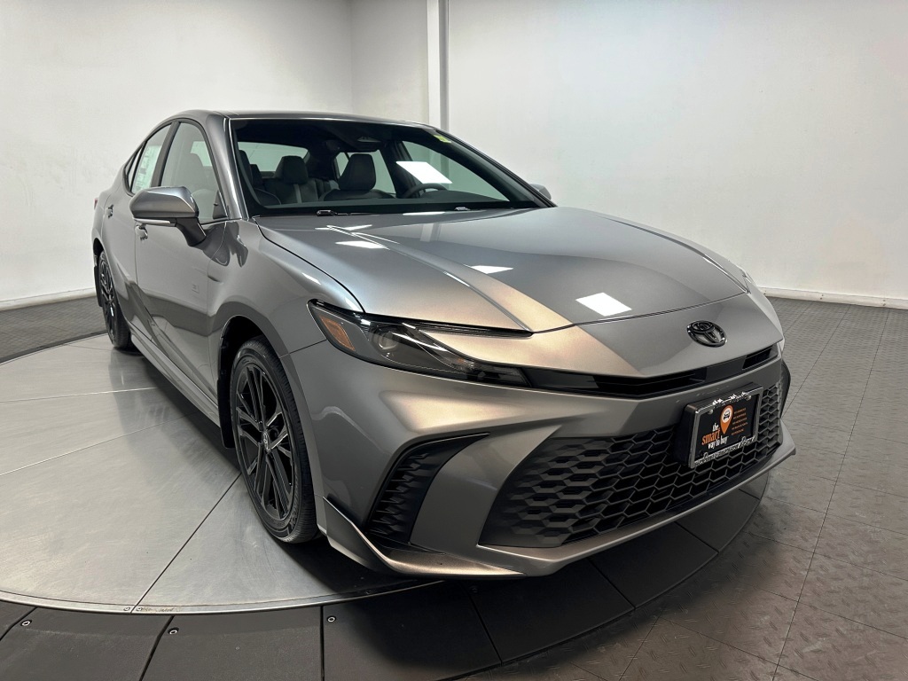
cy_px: 340
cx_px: 454
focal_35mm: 24
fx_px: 630
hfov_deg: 71.6
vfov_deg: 56.8
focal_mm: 6.86
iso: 250
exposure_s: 1/60
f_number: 1.78
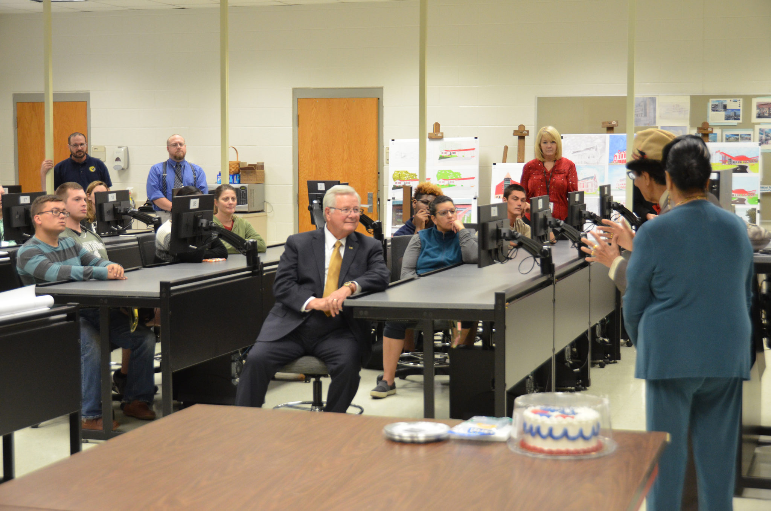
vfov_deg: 22.5
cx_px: 386
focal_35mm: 60
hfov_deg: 33.5
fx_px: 1282
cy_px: 256
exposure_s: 1/100
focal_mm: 40
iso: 1600
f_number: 5
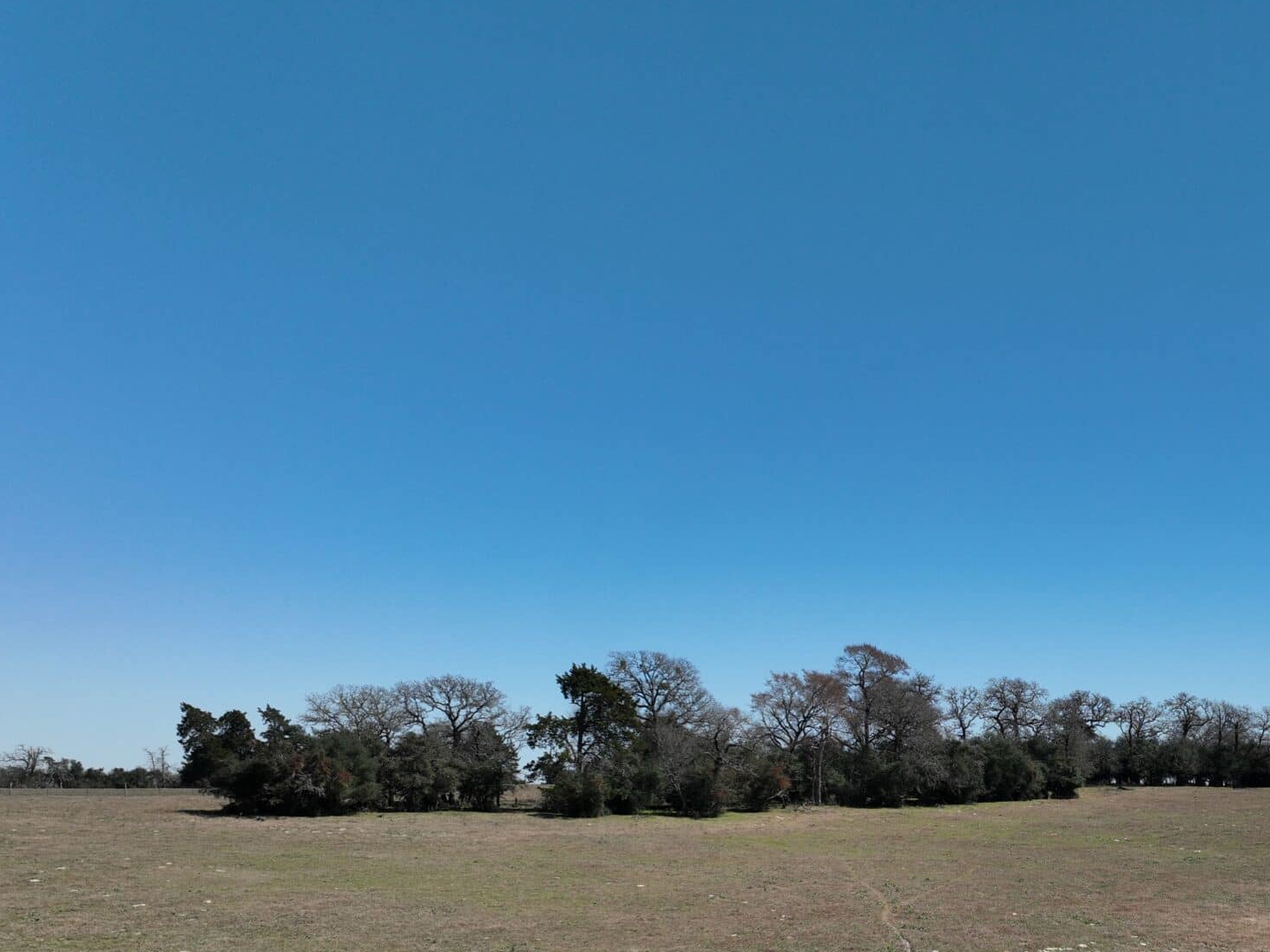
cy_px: 808
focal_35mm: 42
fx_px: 1540
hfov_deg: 42.4
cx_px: 1048
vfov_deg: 33.0
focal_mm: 12.29
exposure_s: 1/60
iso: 100
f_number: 4.5
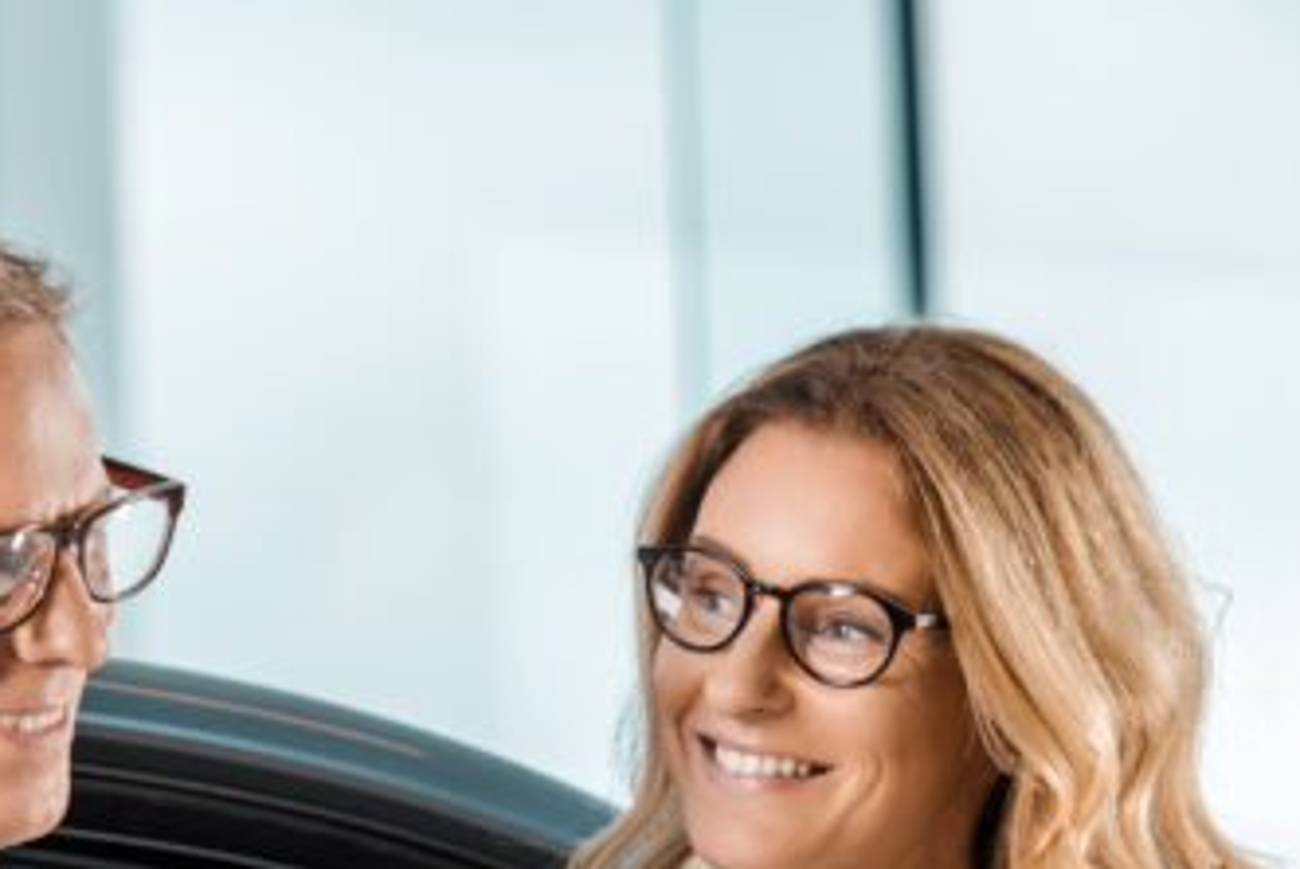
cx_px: 1045
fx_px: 13372
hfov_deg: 5.6
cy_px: 1274
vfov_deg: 3.7
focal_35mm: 370
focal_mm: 120
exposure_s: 1/200
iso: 100
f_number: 4
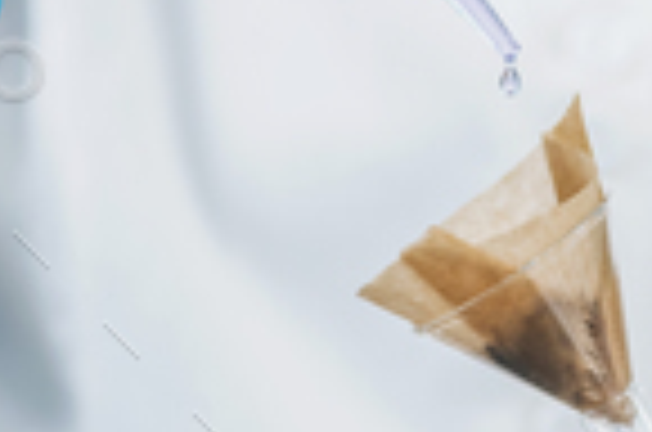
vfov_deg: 3.2
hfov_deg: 4.8
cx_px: 504
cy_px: 277
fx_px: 7735
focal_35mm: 428
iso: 160
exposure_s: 1/160
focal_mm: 105
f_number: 3.5
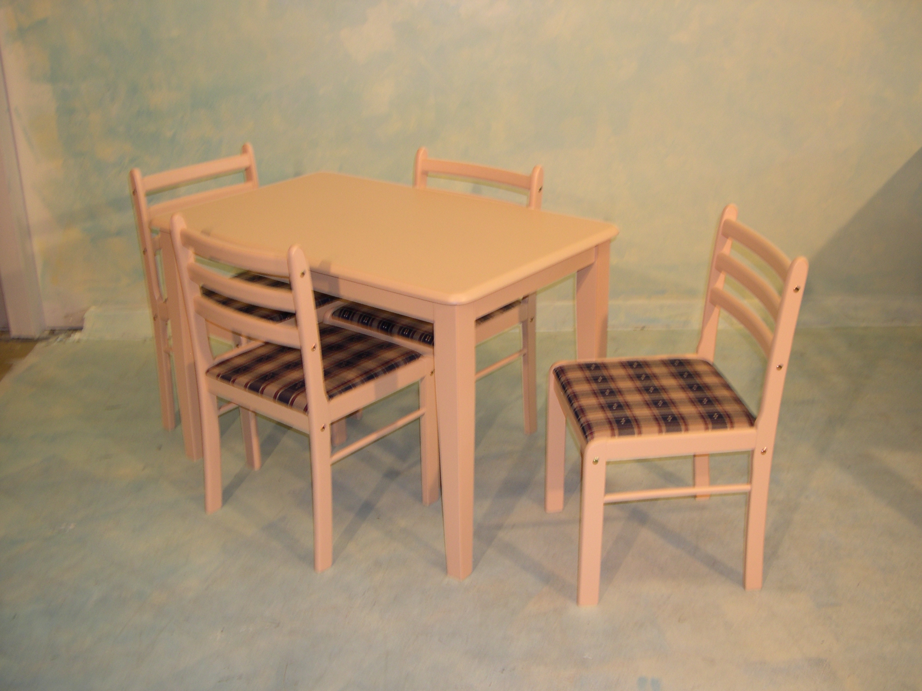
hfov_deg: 49.0
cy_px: 346
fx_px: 1012
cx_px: 461
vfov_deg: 37.7
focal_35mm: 38
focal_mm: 8
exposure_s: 1/30
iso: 100
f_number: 2.8
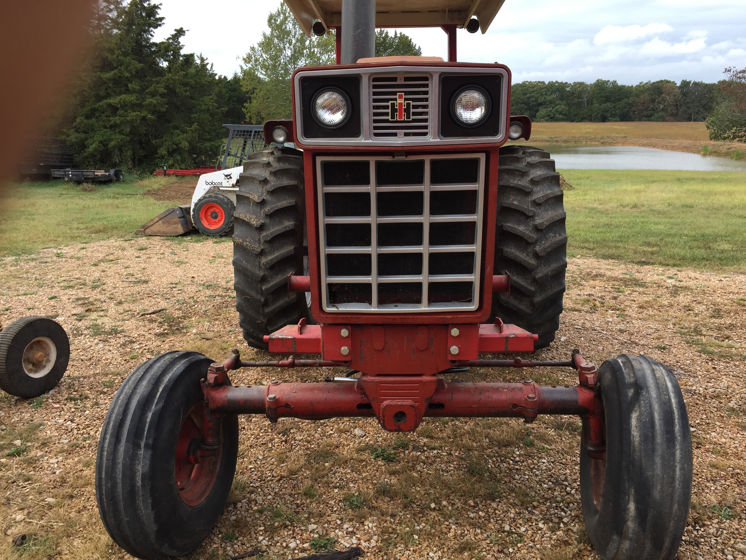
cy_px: 280
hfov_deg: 61.7
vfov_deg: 48.2
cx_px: 373
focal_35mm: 29
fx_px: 625
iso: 32
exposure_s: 1/565
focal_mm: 4.15
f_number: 2.2
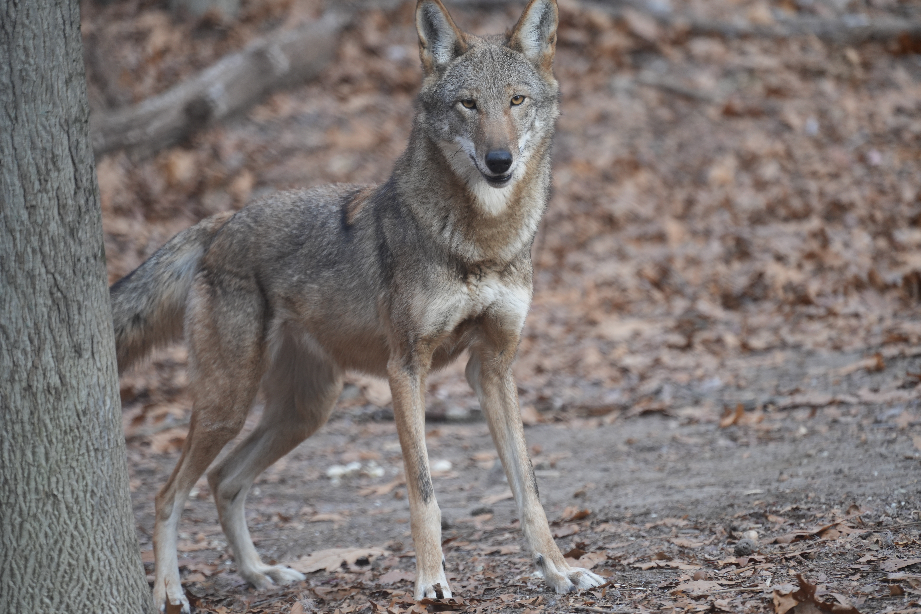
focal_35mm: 300
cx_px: 460
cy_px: 307
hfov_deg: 6.9
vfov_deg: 4.6
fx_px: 7674
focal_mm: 300
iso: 640
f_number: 5.6
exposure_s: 1/320
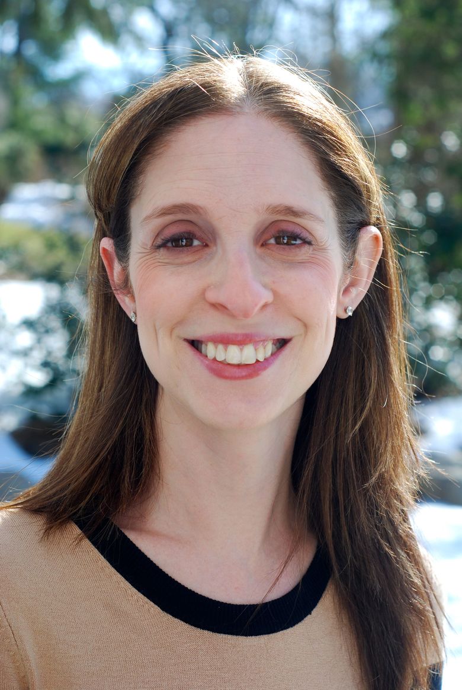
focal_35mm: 75
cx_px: 231
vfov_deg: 27.0
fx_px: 1439
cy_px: 345
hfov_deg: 18.2
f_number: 5.6
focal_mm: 50
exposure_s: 1/125
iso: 125
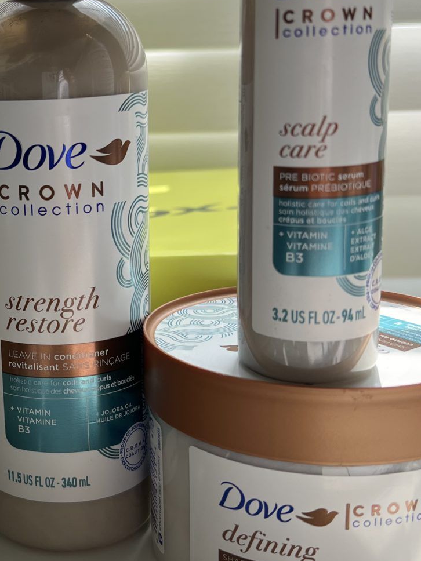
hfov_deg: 25.8
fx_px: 892
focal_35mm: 55
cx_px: 46
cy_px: 244
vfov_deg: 34.9
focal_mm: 5.7
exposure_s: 1/1048
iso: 50
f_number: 1.5
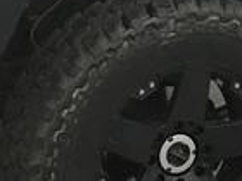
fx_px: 1482
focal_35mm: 212
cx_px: 441
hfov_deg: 8.9
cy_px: -52
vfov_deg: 6.9
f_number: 2.2
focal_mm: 4.15
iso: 80
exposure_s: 1/15
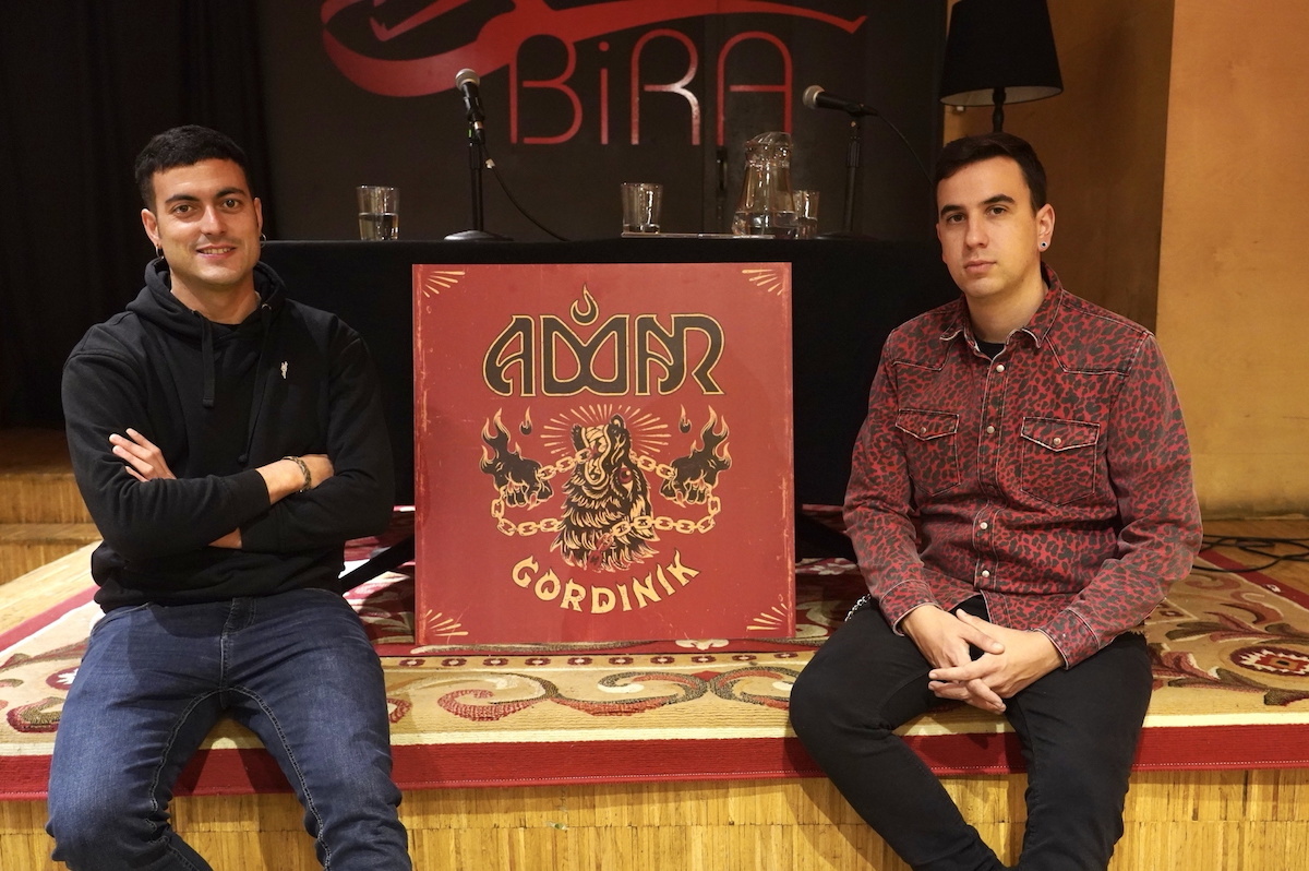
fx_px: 1126
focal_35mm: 31
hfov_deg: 60.3
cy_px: 436
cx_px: 654
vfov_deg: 42.3
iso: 5000
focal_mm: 31
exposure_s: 1/100
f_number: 5
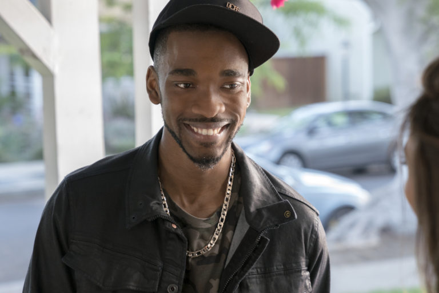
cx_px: 220
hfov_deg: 19.5
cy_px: 146
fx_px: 1280
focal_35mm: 105
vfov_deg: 13.0
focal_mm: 70
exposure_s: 1/250
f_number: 3.5
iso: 1600
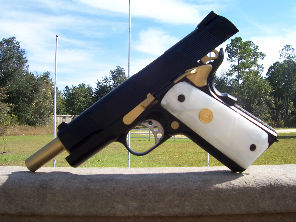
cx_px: 148
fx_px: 291
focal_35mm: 34
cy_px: 111
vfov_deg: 41.8
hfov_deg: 54.0
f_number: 5.6
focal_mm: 5.6
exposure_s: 1/250
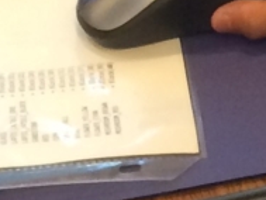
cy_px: -361
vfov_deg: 6.1
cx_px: 629
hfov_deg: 8.0
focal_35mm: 230
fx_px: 1769
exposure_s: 1/30
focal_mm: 4.15
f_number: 2.2
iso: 125
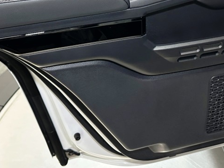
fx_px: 330
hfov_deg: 37.2
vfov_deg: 26.9
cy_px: 0
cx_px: 79
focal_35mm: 51
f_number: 1.78
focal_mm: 6.86
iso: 640
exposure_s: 1/40
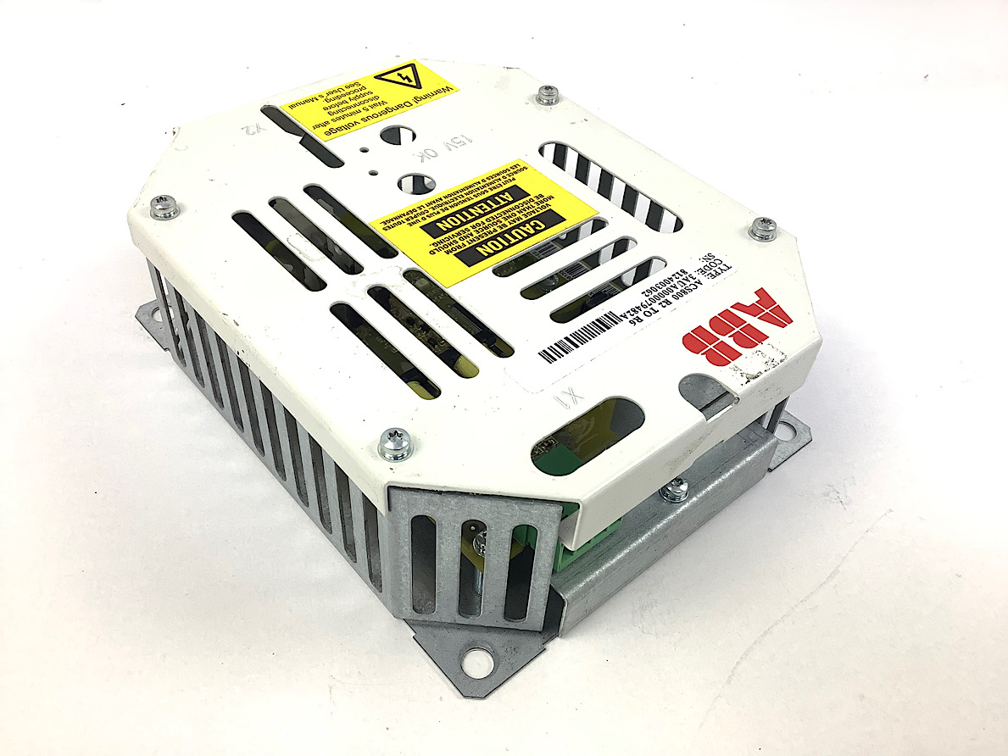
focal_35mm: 31
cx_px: 504
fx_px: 903
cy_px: 378
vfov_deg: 45.4
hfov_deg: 58.3
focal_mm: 3.3
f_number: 2.4
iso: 50
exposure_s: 1/50
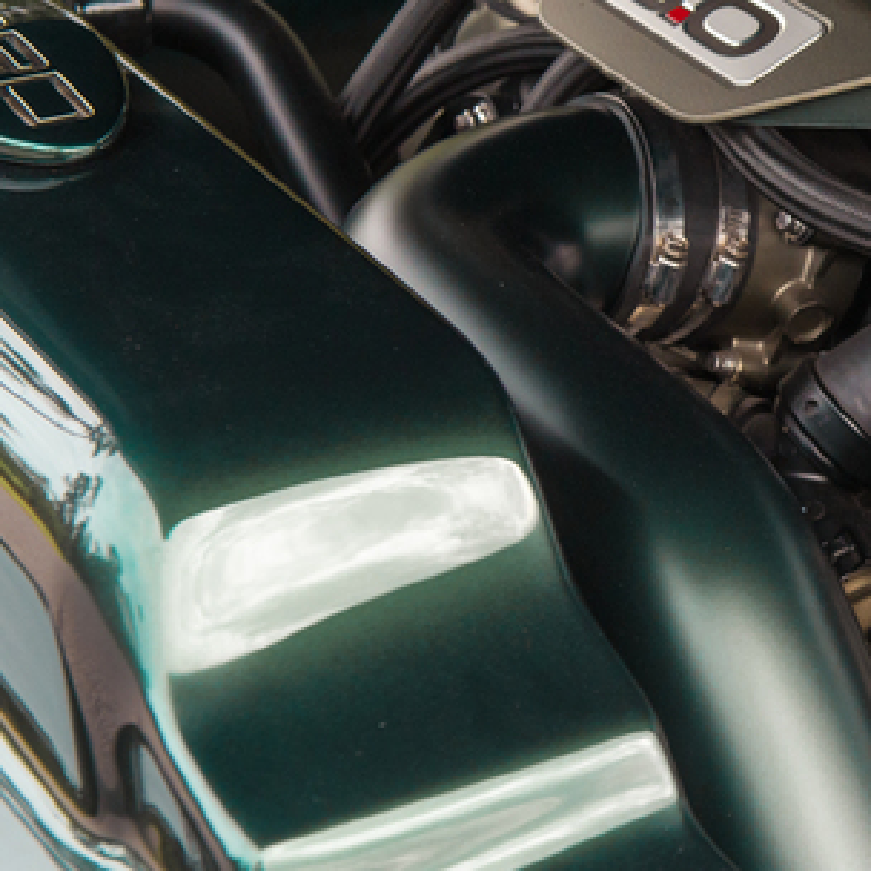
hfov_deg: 14.7
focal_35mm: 112
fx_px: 3188
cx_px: 1235
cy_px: 382
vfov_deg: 15.6
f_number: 5.6
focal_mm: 40
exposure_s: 1/125
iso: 400
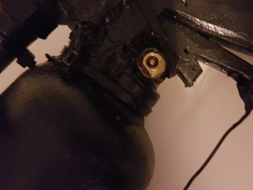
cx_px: 153
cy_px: 56
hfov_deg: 47.6
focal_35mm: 39
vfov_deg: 36.3
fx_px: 285
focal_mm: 4.2
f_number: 1.7
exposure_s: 1/17
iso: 1250
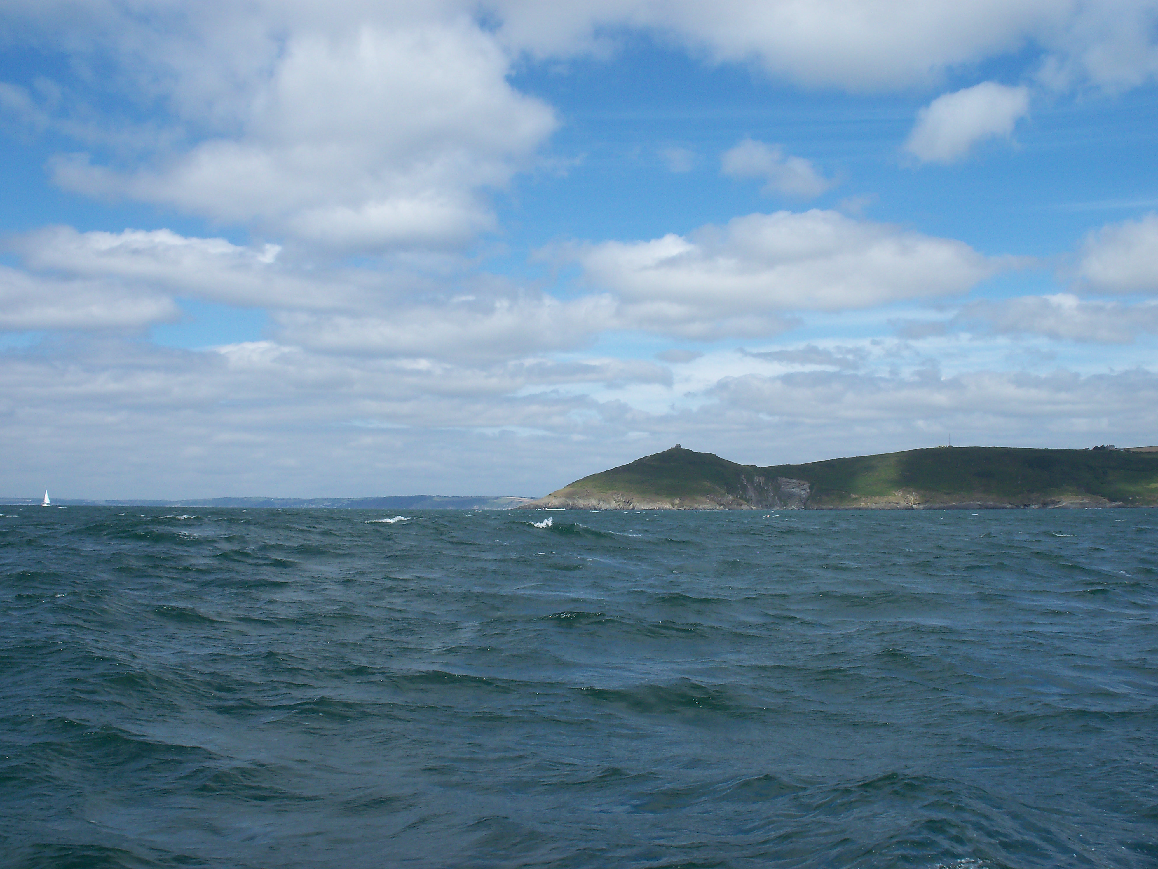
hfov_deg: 52.6
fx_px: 1171
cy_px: 434
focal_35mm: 35
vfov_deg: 40.7
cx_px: 579
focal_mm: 6.3
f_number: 5.5
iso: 64
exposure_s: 1/500
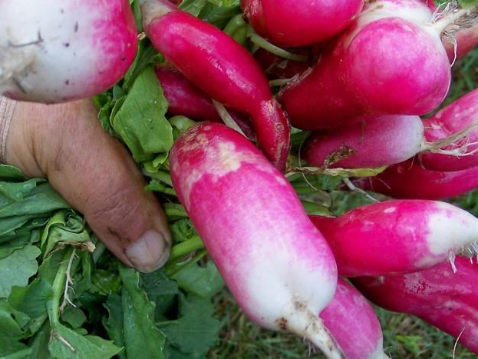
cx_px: 297
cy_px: 80
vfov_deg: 23.7
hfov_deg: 31.6
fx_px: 842
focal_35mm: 61
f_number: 2.8
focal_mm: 8
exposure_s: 1/700
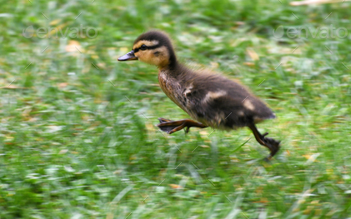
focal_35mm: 642
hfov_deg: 3.3
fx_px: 6140
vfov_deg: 2.0
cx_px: 183
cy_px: 71
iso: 250
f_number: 6.3
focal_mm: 300
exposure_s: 1/200
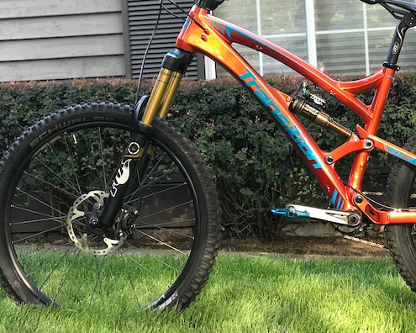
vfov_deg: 17.1
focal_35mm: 90
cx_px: 297
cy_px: 141
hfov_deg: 21.1
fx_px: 1108
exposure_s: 1/60
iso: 64
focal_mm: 6.6
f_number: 2.8
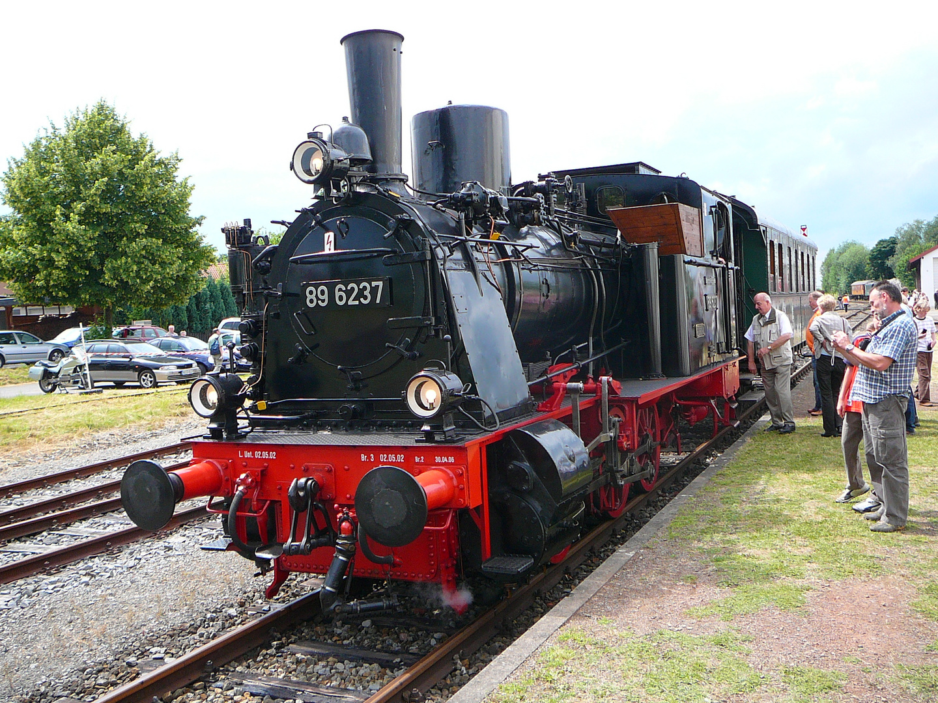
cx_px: 469
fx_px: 948
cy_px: 352
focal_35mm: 35
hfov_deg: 52.6
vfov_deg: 40.7
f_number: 2.8
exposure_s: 1/500
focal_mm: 5.2
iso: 80
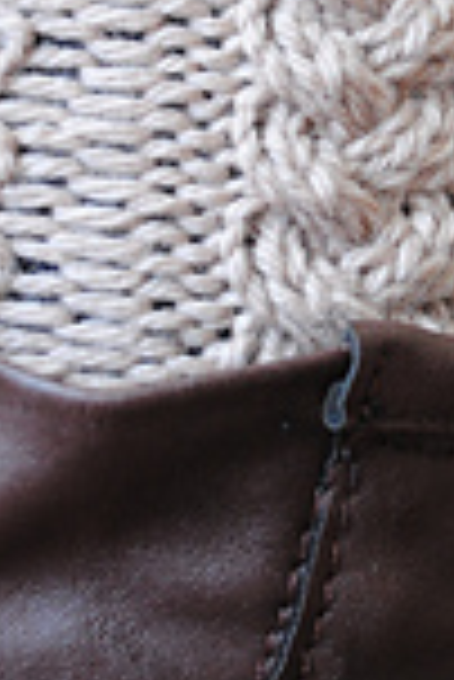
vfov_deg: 17.1
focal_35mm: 119
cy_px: 178
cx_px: 324
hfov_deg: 11.5
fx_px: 2246
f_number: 4
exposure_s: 1/25
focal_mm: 24
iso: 400
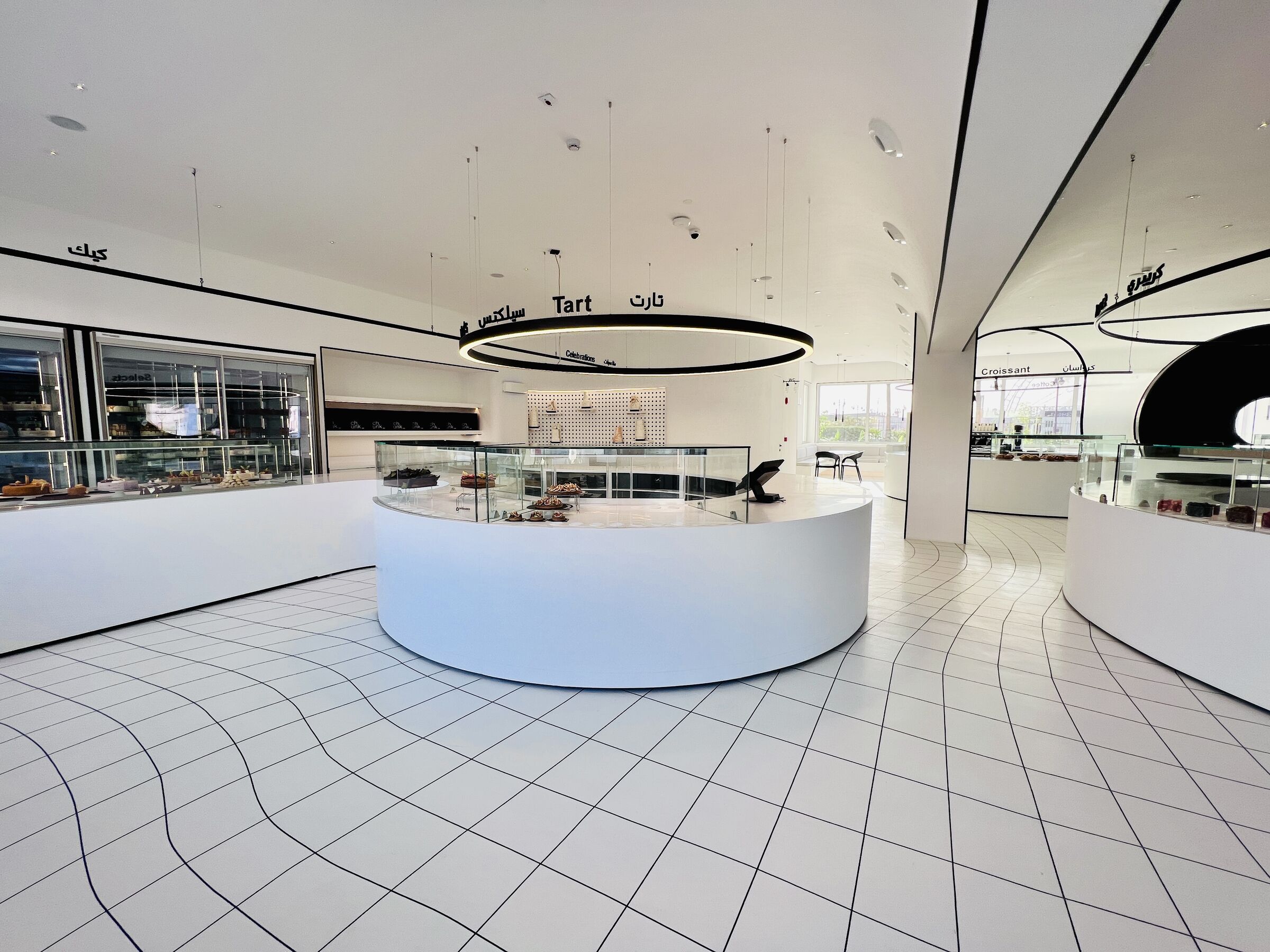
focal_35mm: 13
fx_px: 477
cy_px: 476
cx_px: 635
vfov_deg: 89.9
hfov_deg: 106.2
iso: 32
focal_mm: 1.57
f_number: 1.8
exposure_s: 1/305
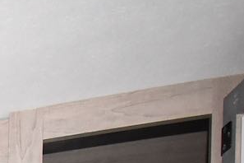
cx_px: -273
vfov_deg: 11.0
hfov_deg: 16.1
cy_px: 458
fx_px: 617
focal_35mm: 91
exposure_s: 1/60
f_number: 4.5
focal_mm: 10
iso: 1600
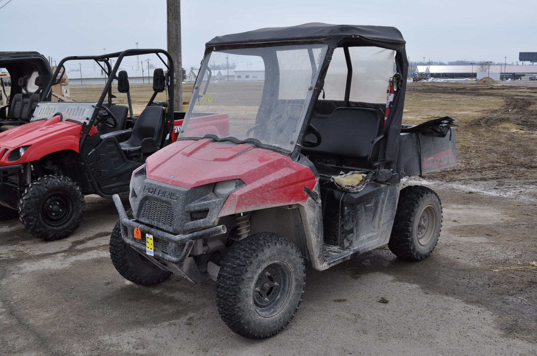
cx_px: 268
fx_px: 492
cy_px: 178
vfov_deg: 39.9
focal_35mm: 33
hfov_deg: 57.3
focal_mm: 22
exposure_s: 1/320
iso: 200
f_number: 9
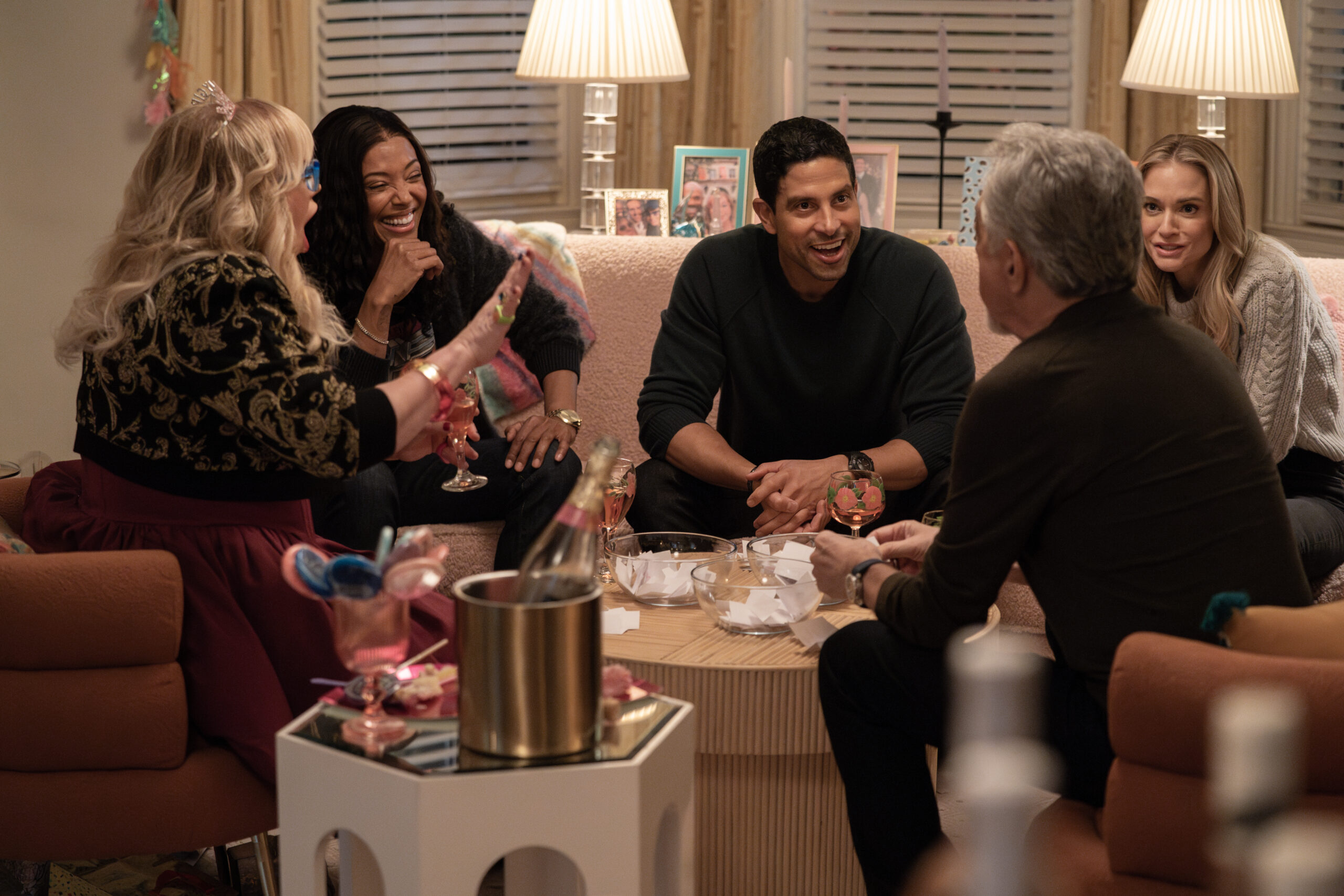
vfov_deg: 17.7
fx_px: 2875
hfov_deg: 26.3
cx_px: 672
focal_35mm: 77
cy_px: 448
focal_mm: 77
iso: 12800
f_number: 3.2
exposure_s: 1/125
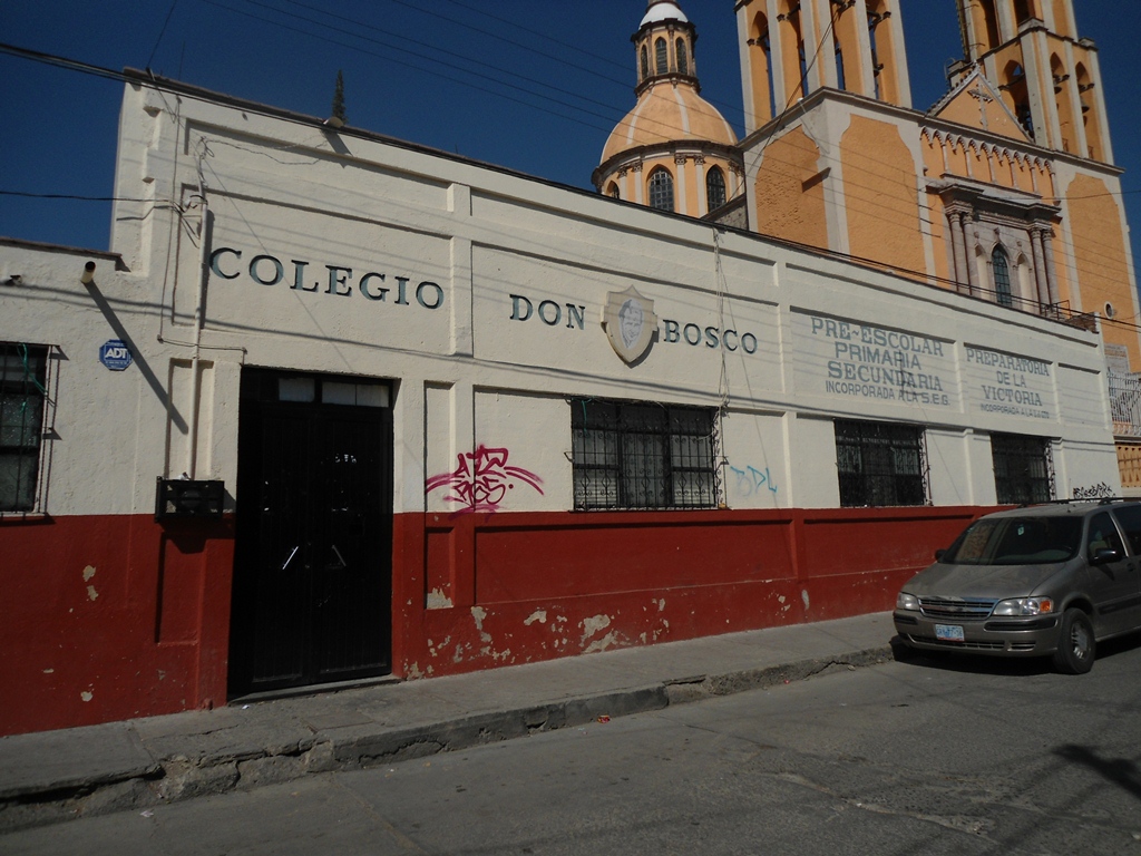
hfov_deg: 67.3
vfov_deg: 53.1
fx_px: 857
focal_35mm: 26
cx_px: 570
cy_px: 428
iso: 80
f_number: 8
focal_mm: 4.7
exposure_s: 1/640
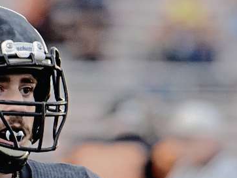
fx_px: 6516
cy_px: 186
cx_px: 14
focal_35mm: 952
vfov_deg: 1.6
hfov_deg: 2.1
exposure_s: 1/1250
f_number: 2.8
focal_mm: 200
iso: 1600
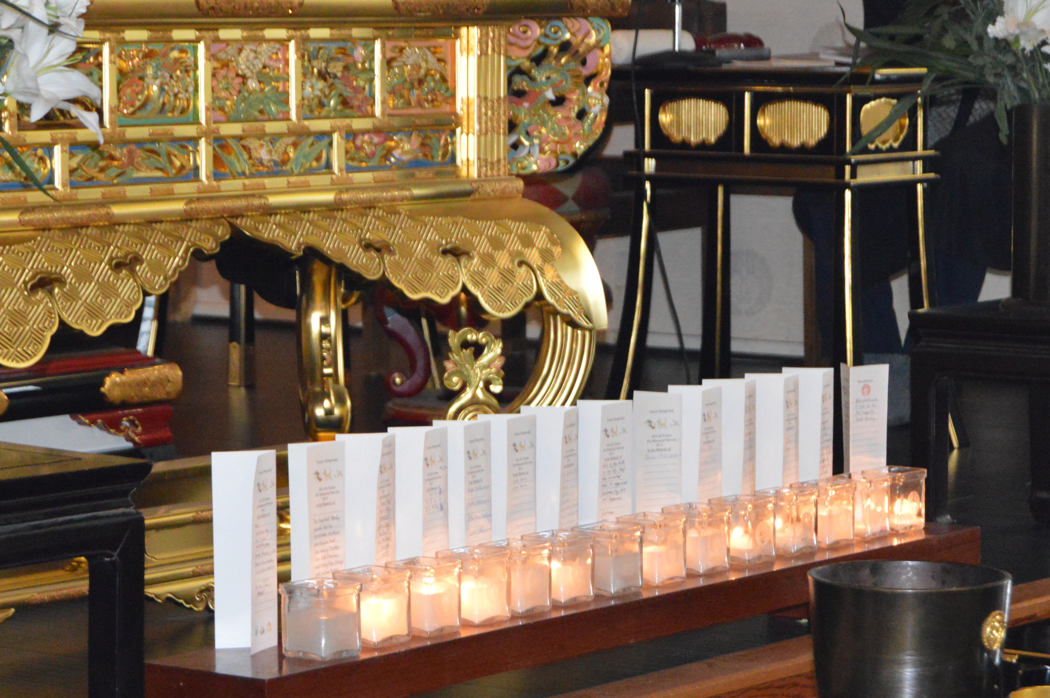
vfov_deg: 10.8
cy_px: 525
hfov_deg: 16.1
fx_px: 3701
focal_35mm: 127
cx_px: 599
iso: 3200
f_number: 5.6
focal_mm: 50
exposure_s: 1/60
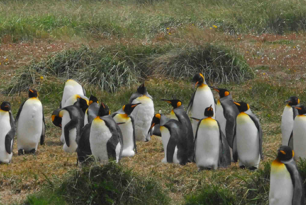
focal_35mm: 563
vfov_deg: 2.4
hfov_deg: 3.7
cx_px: 137
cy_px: 84
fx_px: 4791
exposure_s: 1/1500
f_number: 20
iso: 1600
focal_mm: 195
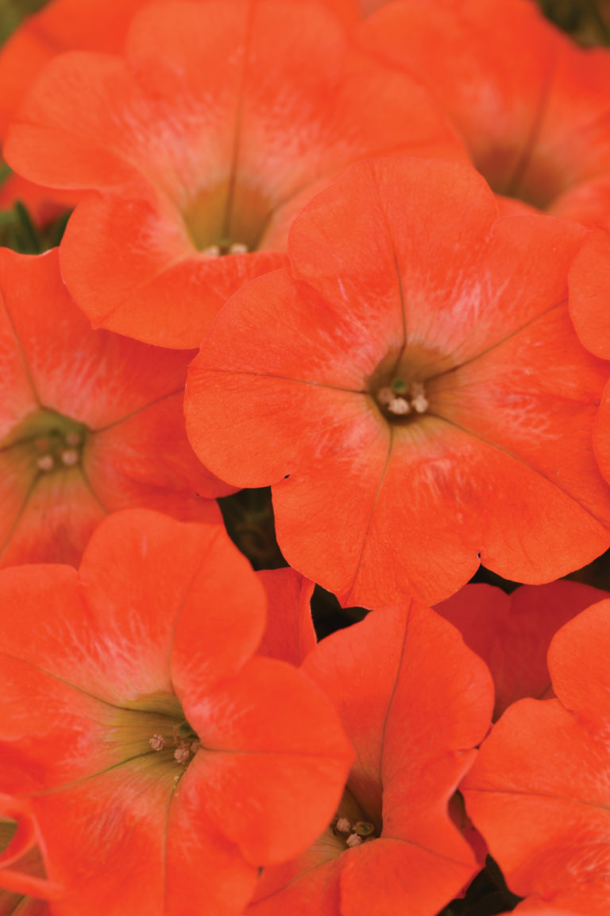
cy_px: 458
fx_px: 4003
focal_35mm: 158
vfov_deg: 13.0
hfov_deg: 8.7
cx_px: 305
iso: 100
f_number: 7.1
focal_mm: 105
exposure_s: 1/20
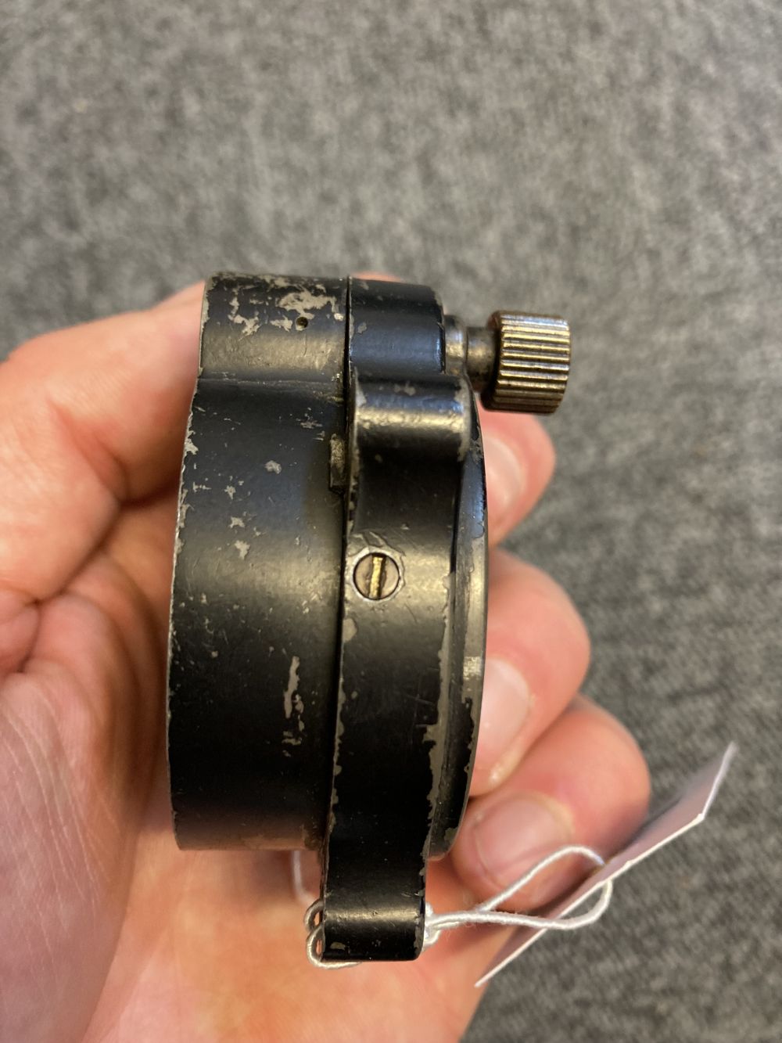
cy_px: 522
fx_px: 843
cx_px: 391
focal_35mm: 28
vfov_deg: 63.4
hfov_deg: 49.8
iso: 250
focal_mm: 3.99
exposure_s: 1/33
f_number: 1.8
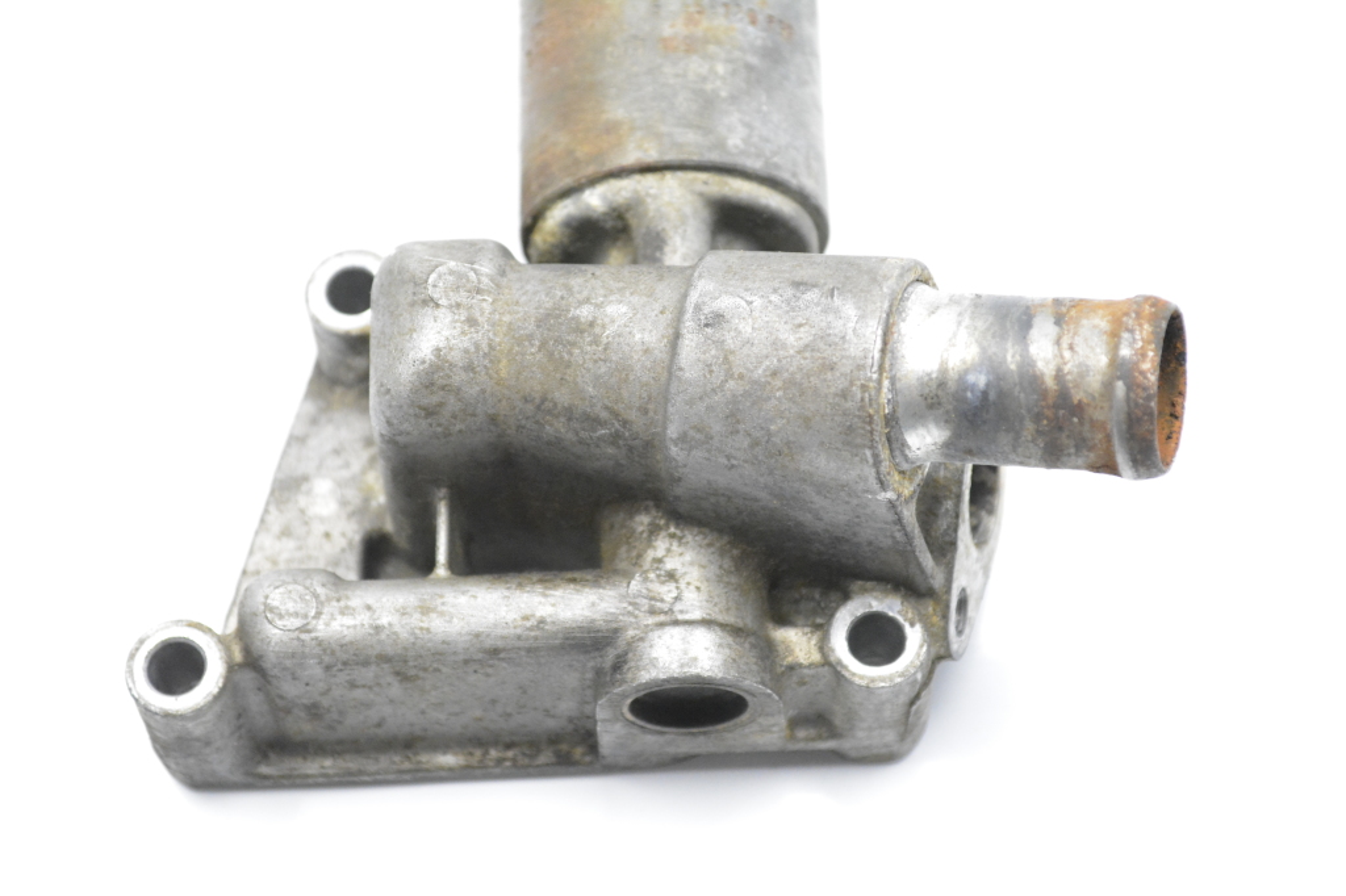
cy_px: 448
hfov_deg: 24.6
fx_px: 3083
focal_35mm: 82
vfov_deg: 16.5
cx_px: 673
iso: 6400
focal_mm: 55
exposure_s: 1/320
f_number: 6.3
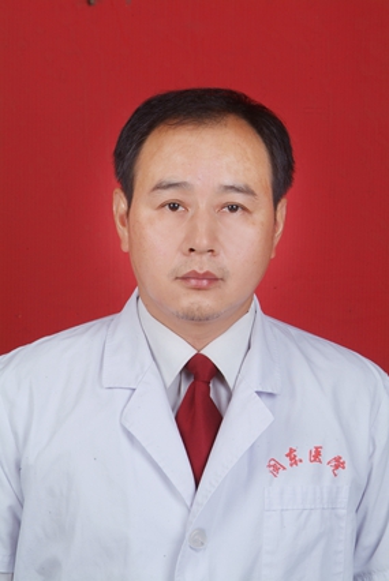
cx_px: 194
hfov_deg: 11.4
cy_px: 290
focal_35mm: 120
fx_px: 1940
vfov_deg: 17.0
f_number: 16
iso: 100
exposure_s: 1/90
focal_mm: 80
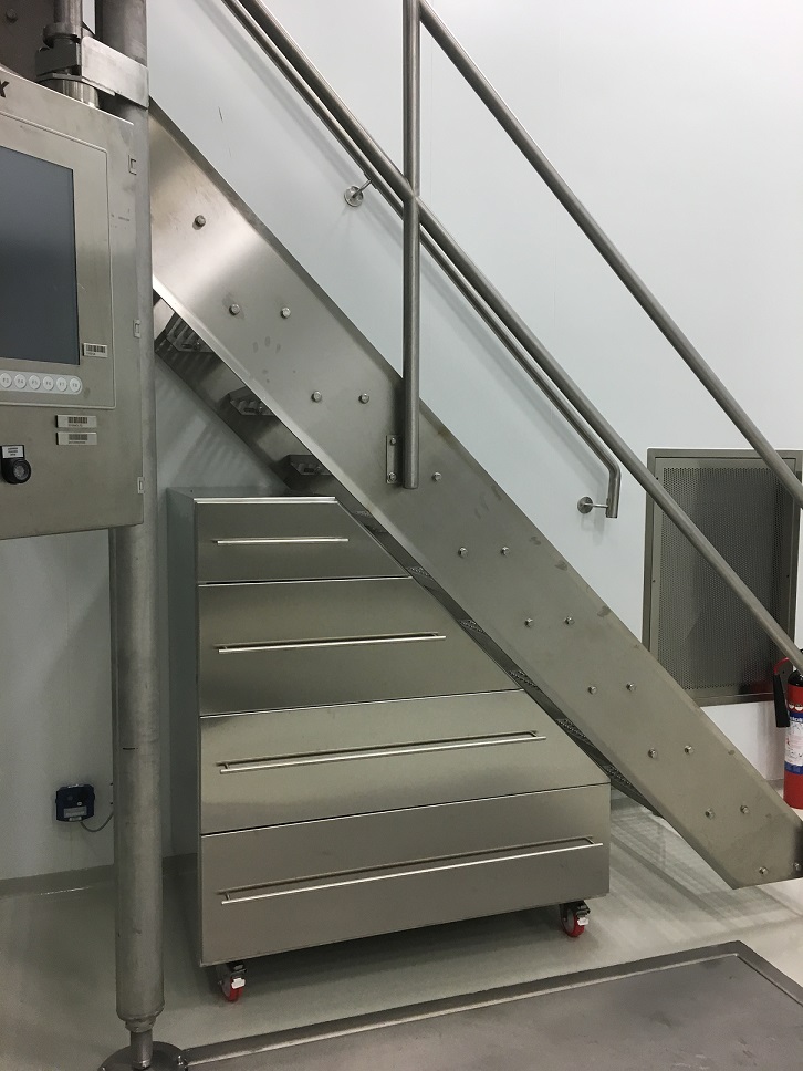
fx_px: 897
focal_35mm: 29
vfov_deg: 61.7
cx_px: 402
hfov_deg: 48.2
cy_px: 536
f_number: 2.2
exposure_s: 1/33
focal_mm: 4.15
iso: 50
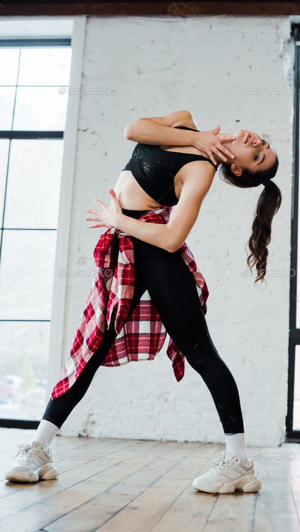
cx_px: 175
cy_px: 268
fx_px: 749
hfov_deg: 22.6
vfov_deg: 39.2
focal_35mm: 53
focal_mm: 50
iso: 640
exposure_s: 1/125
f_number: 3.5
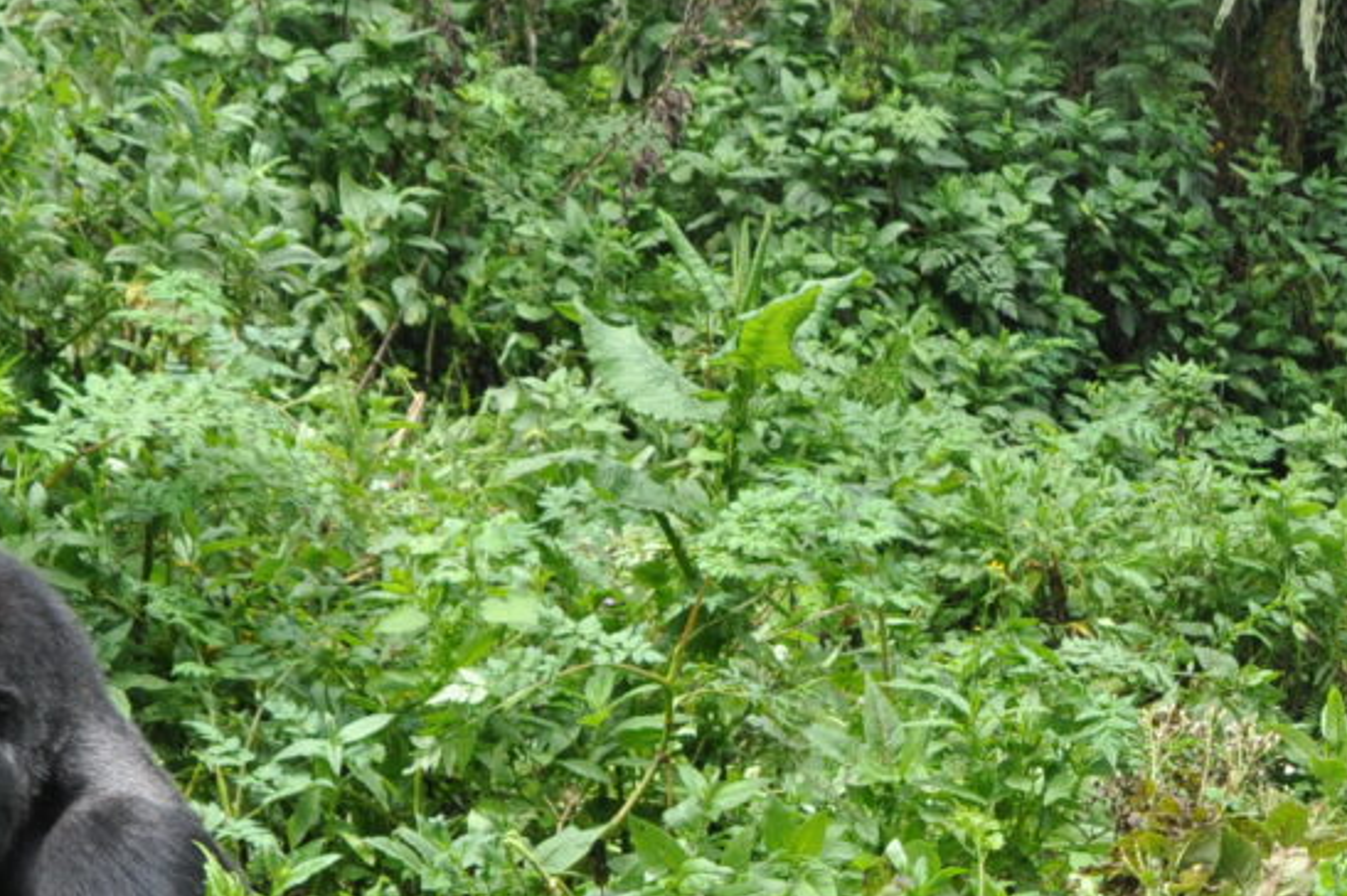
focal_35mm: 101
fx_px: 3777
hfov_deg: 20.2
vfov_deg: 13.2
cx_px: 901
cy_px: 1014
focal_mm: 24
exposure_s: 1/320
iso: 500
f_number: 9
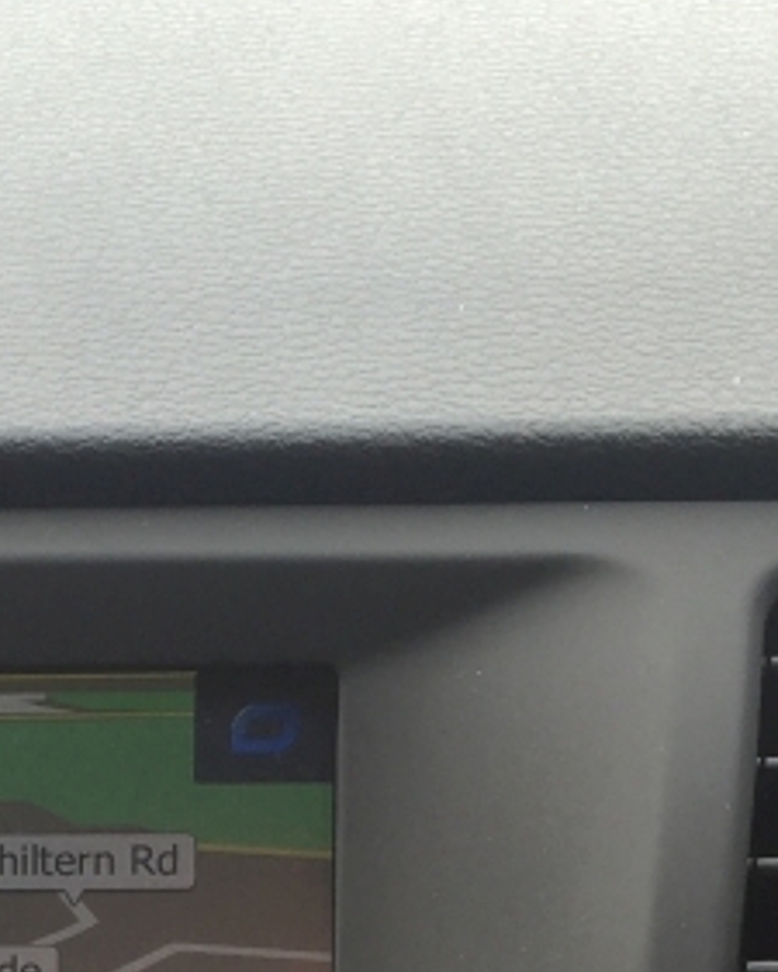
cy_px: 1290
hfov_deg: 12.4
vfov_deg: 15.1
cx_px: -225
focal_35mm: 121
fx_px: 3481
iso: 32
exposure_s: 1/112
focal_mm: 4.15
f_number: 2.2
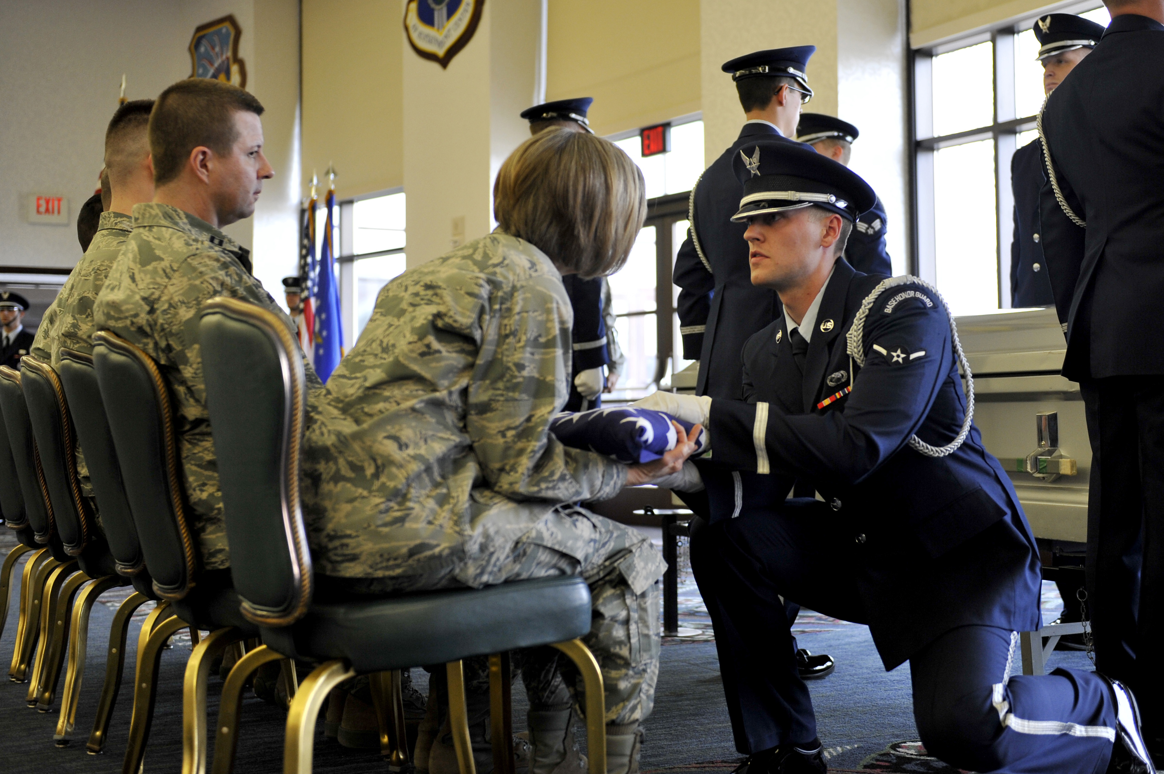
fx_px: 1357
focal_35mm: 42
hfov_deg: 46.4
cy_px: 387
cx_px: 582
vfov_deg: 31.9
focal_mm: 42
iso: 1000
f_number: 2.8
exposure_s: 1/160
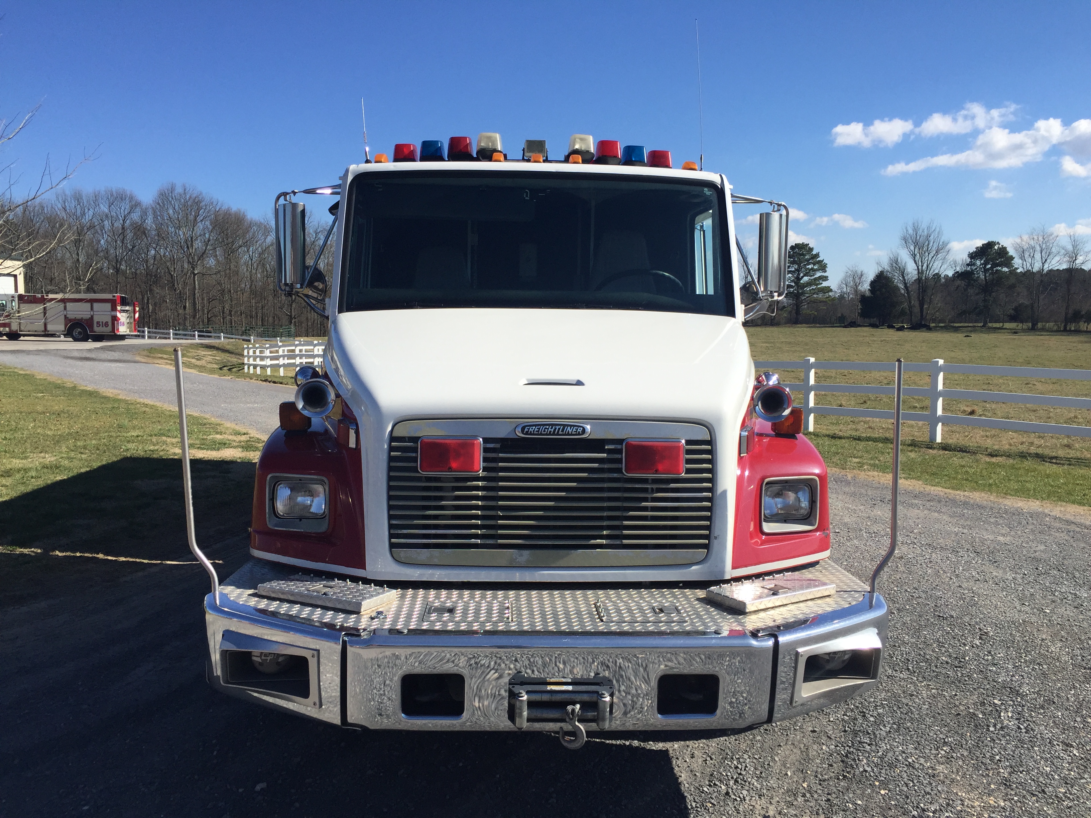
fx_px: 914
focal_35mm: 29
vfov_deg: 48.2
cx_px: 546
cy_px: 409
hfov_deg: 61.7
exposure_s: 1/2825
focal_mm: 4.15
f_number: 2.2
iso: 32
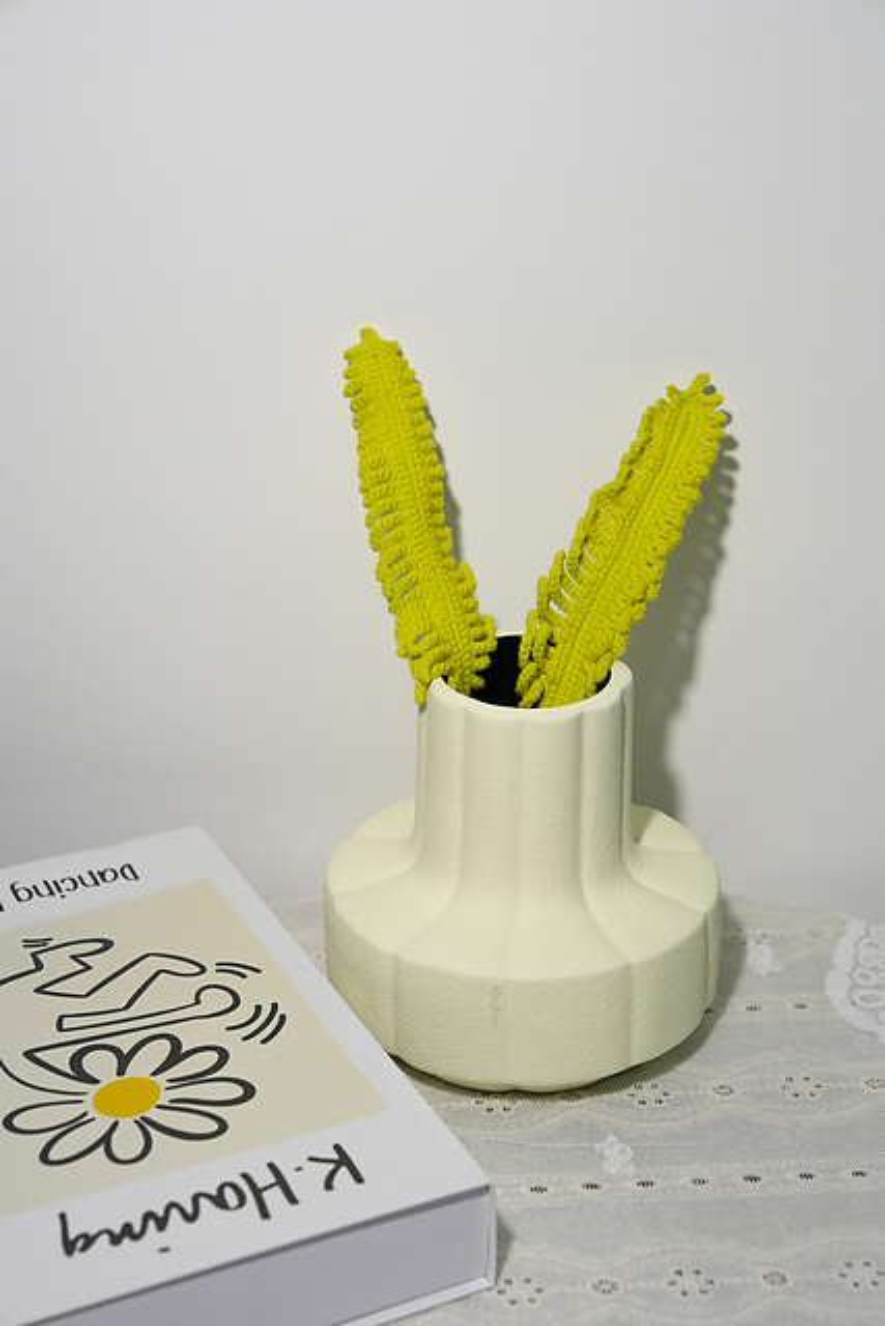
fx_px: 2580
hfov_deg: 19.5
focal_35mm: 70
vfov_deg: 28.8
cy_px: 663
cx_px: 442
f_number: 5.6
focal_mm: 70
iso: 2000
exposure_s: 1/2500
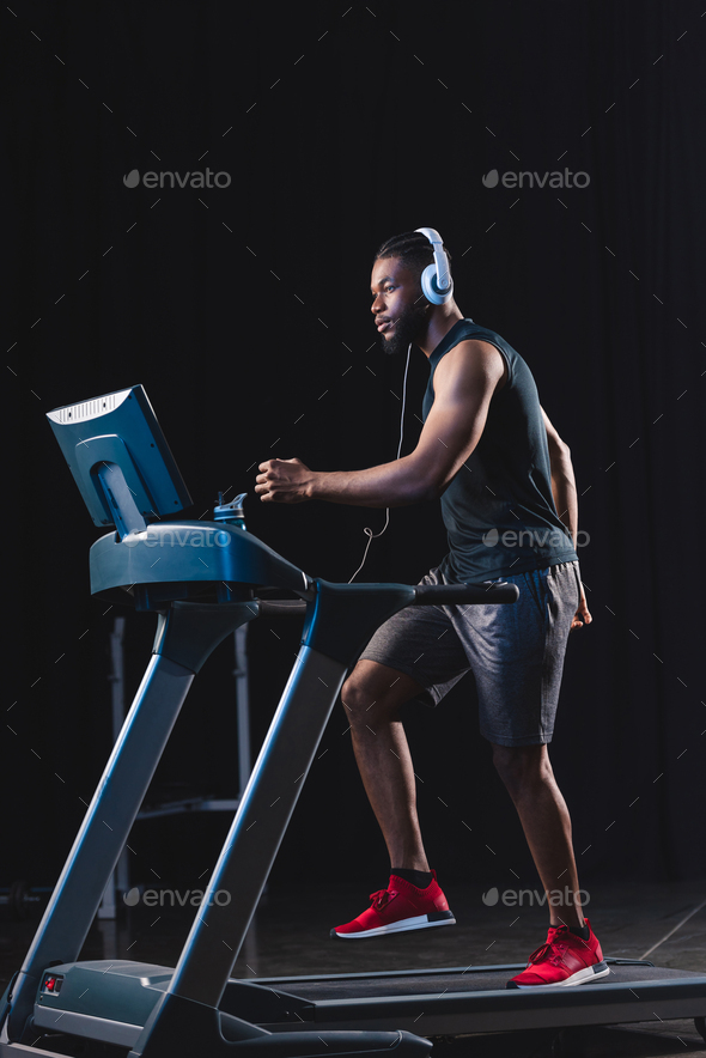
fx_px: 2792
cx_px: 353
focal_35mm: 95
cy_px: 529
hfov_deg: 14.4
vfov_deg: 21.5
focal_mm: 95
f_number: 3.5
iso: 160
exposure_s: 1/1250
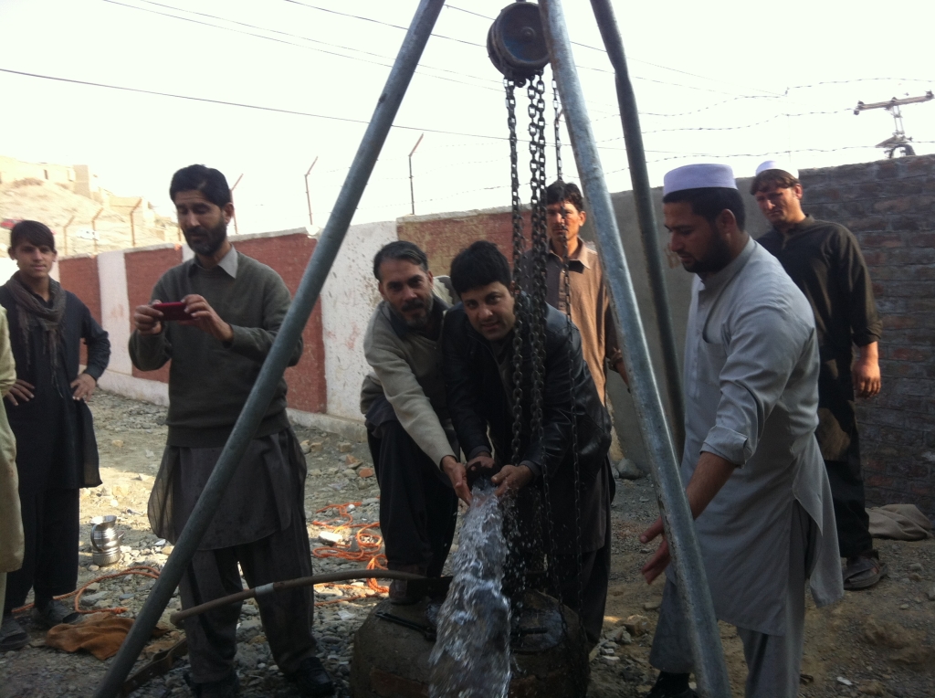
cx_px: 468
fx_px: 944
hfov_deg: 52.7
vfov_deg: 40.6
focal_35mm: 35
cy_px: 349
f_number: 2.8
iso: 80
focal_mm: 3.85
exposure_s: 1/299
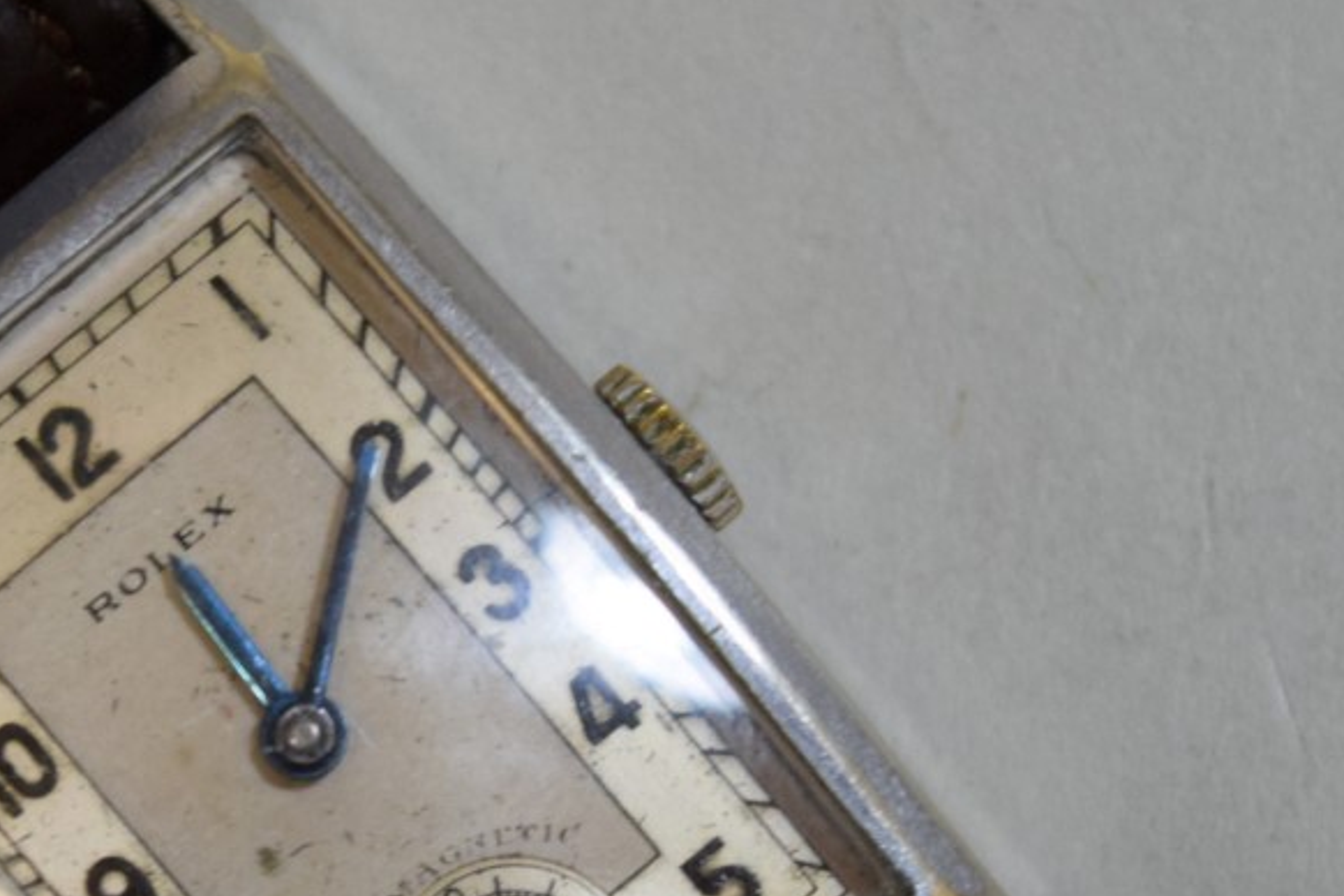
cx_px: 368
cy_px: 857
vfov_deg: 6.0
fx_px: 8563
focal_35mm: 229
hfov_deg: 9.0
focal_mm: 55
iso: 800
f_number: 5.6
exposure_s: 1/100
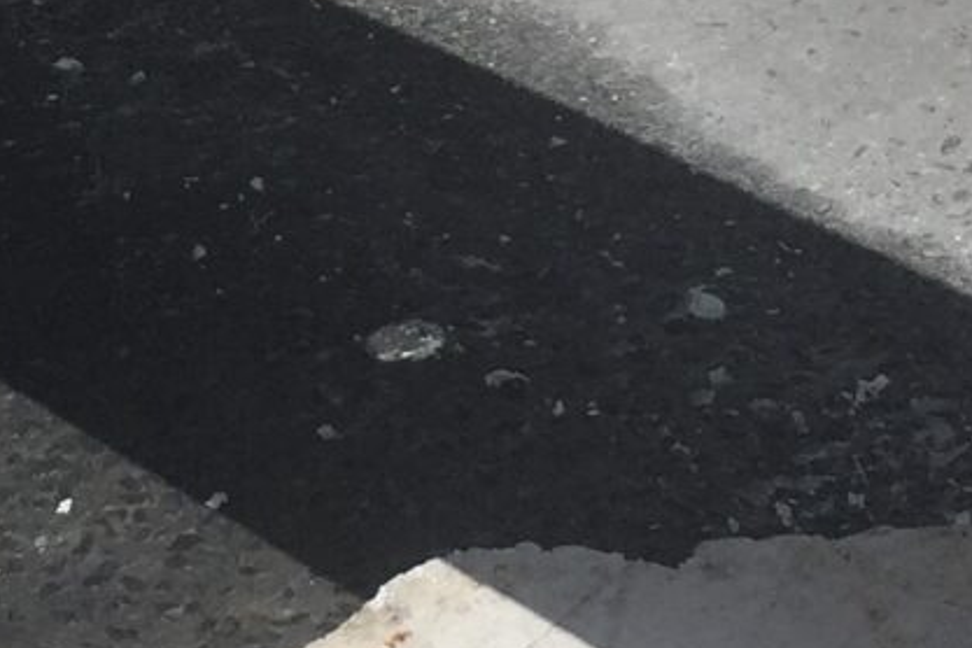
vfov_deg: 9.1
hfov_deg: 13.9
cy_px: -161
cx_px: 571
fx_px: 3996
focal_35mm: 148
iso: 32
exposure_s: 1/6623
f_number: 2.2
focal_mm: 4.15
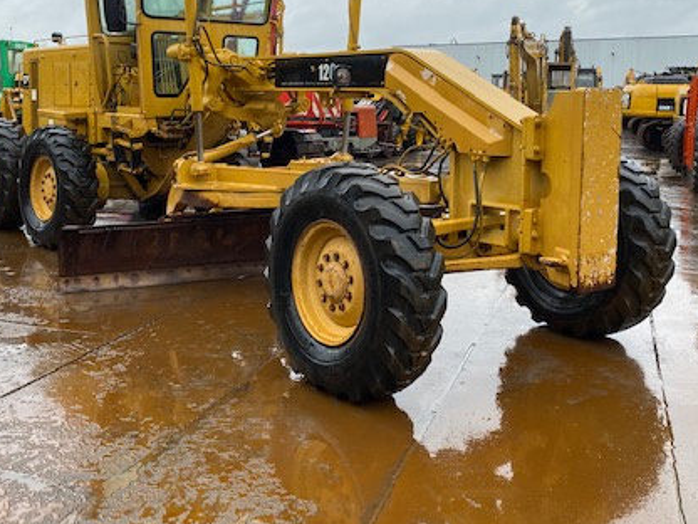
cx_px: 339
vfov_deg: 35.5
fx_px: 807
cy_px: 165
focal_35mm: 40
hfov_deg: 46.8
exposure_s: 1/122
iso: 50
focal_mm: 4.25
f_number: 1.8
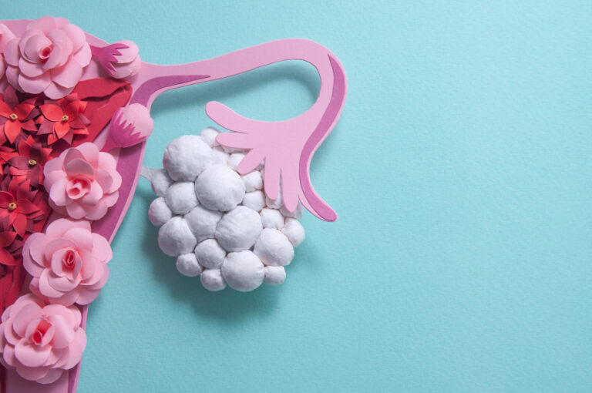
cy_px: 196
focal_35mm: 57
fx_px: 936
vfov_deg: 23.7
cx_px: 296
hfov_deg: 35.1
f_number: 6.3
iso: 100
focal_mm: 38
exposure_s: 1/200
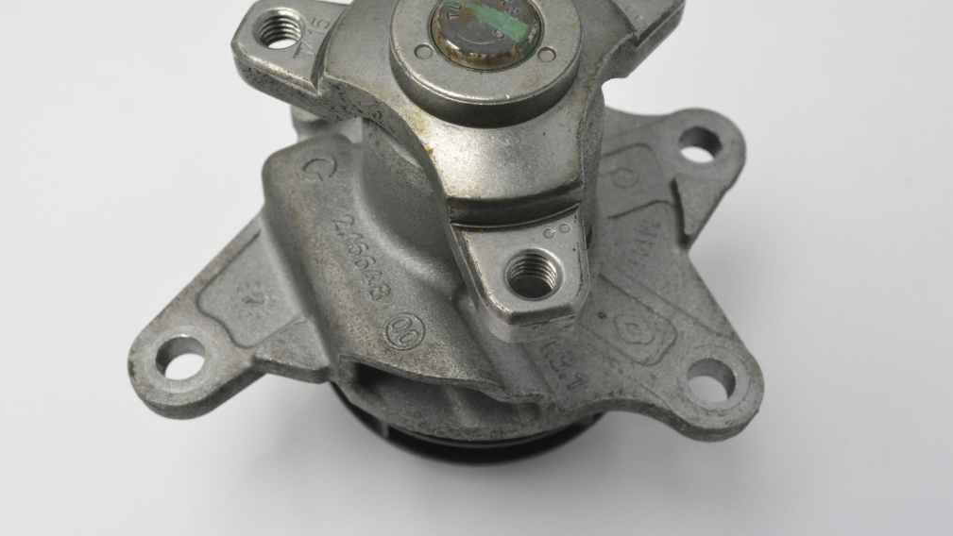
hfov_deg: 40.6
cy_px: 216
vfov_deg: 23.5
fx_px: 1289
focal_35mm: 51
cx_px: 482
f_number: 10
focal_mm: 32
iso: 6400
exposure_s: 1/400
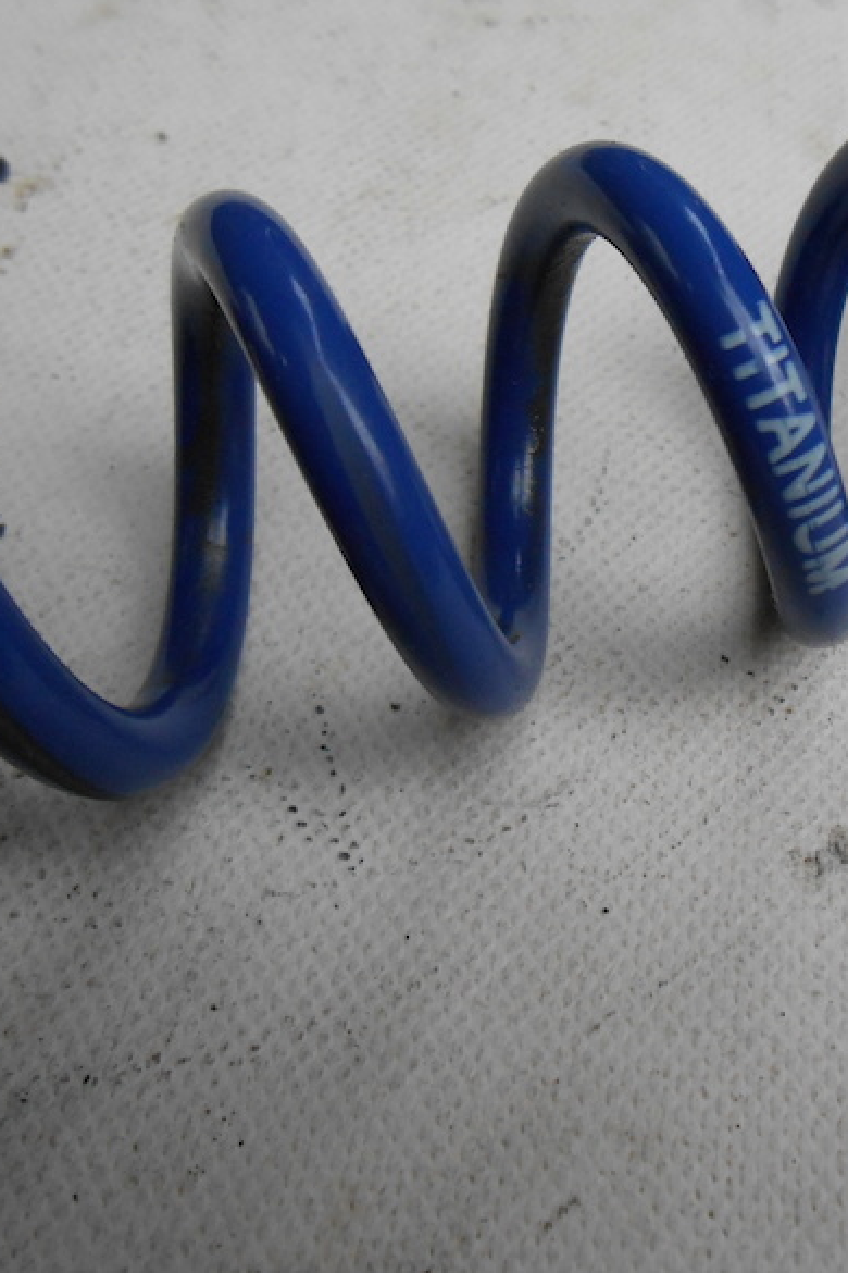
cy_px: 640
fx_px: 1307
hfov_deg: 34.6
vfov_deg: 51.9
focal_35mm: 37
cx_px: 698
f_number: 3.5
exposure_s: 1/250
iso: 320
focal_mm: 4.6
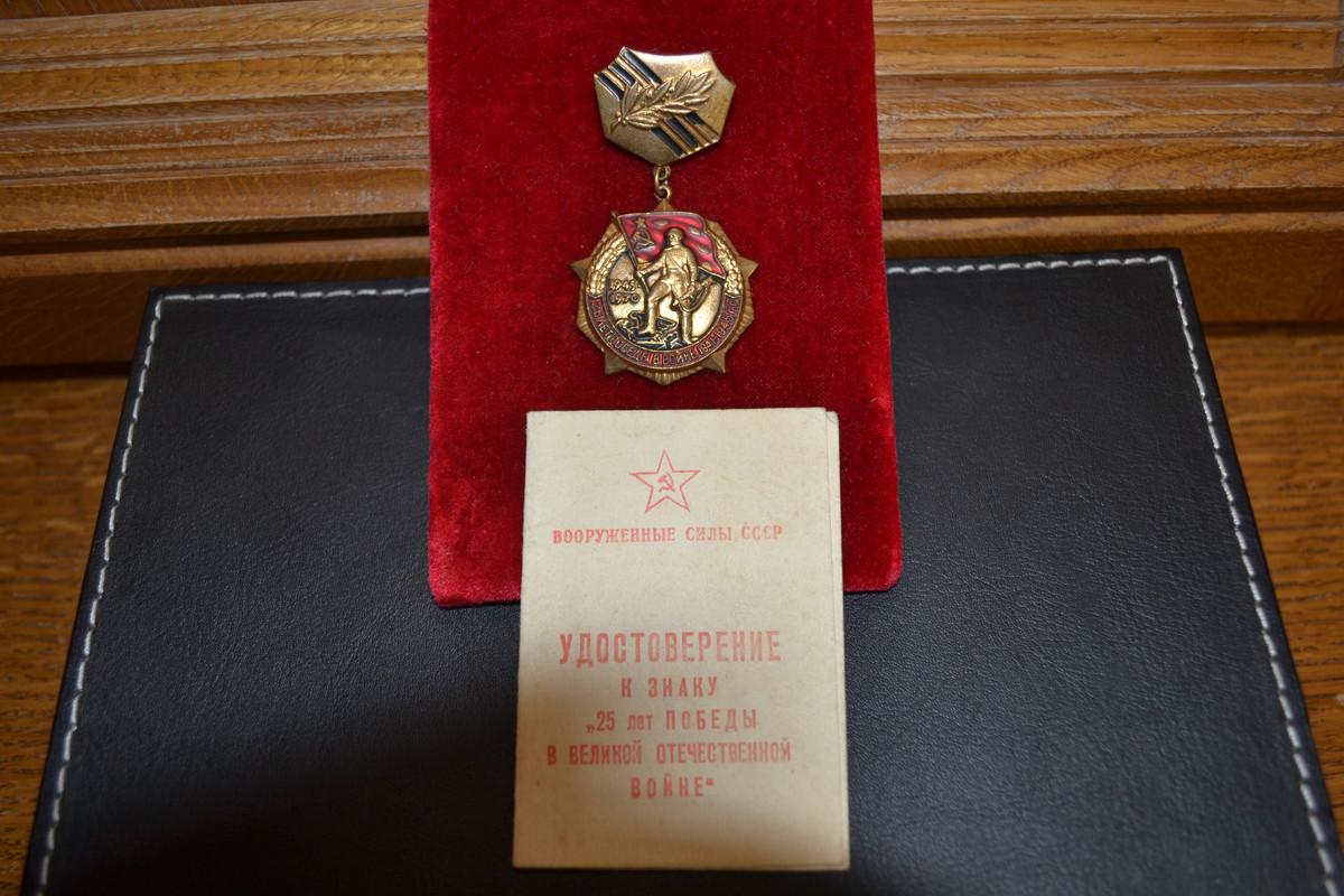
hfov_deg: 61.9
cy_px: 448
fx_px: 1120
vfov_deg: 43.6
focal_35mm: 30
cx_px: 672
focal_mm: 20
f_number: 3.8
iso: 125
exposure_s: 1/30
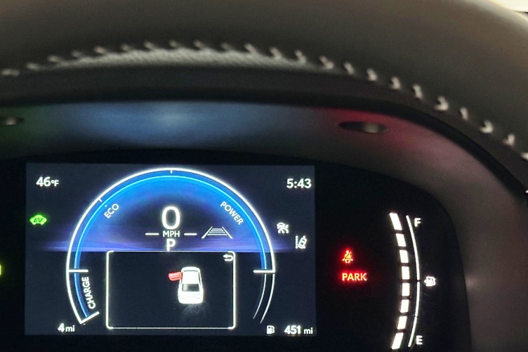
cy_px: 245
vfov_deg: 19.9
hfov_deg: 29.4
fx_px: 997
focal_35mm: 68
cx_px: 174
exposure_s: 1/24
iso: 640
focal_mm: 6.86
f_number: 1.78
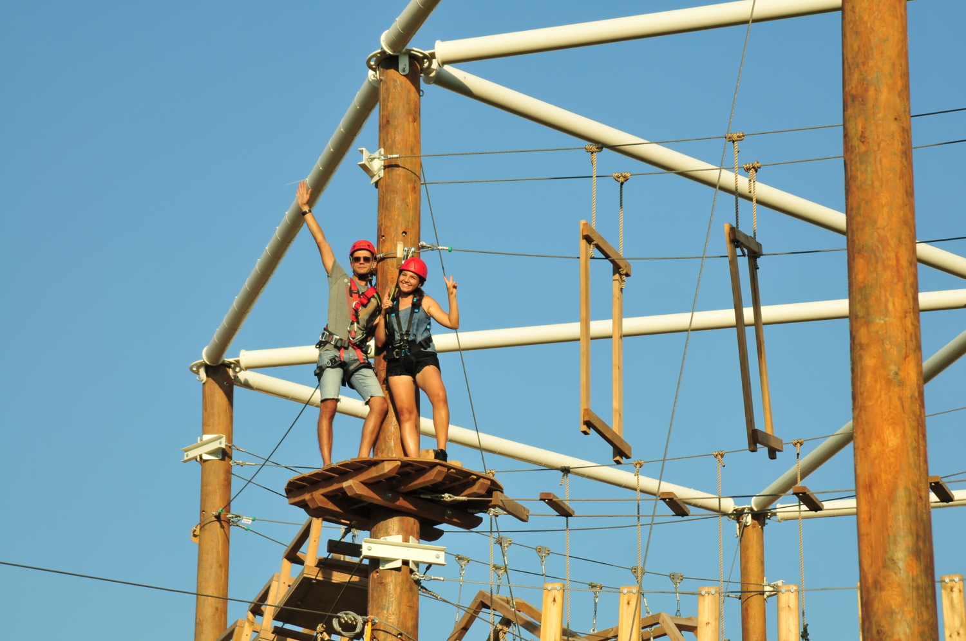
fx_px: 3417
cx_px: 483
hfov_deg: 16.1
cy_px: 320
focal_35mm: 128
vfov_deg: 10.7
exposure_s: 1/1600
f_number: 4
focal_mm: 85
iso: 200
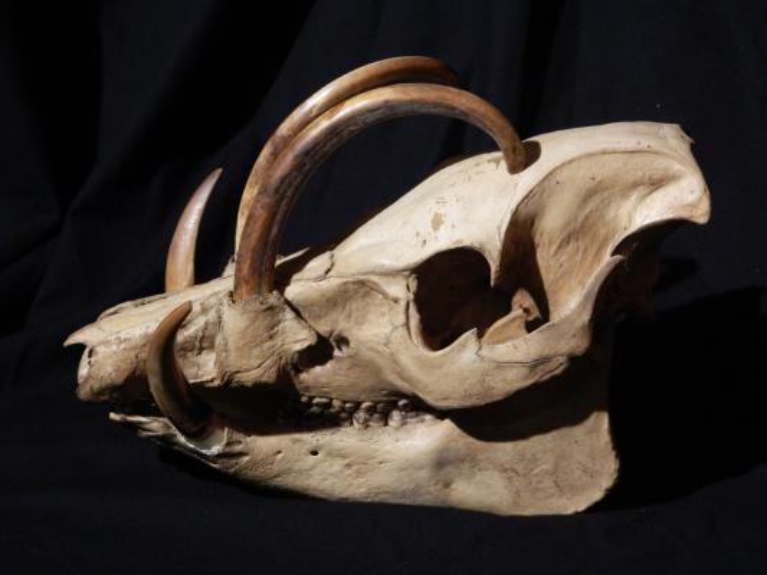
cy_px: 288
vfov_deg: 14.4
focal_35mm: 103
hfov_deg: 19.1
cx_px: 384
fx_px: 2283
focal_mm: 18.6
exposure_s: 1/40
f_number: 4.5
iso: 400
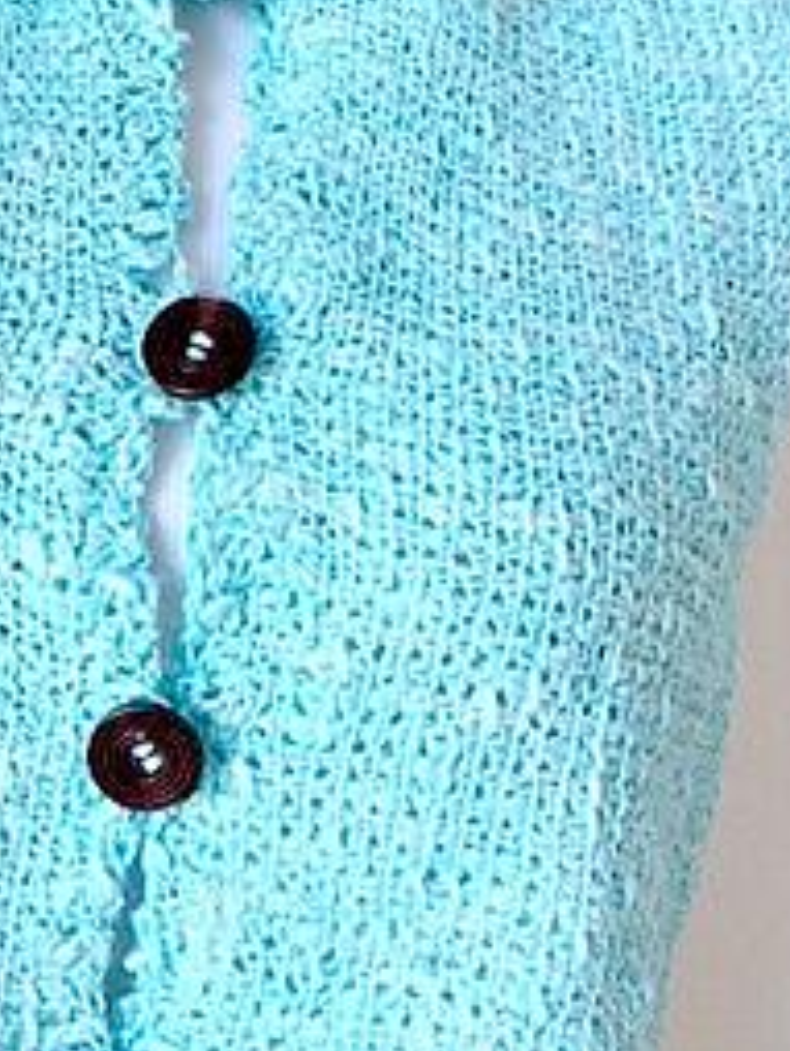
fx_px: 1732
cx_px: 110
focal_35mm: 57
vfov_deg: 33.5
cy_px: 356
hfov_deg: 25.1
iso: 50
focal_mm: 4.15
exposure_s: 1/30
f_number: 2.2
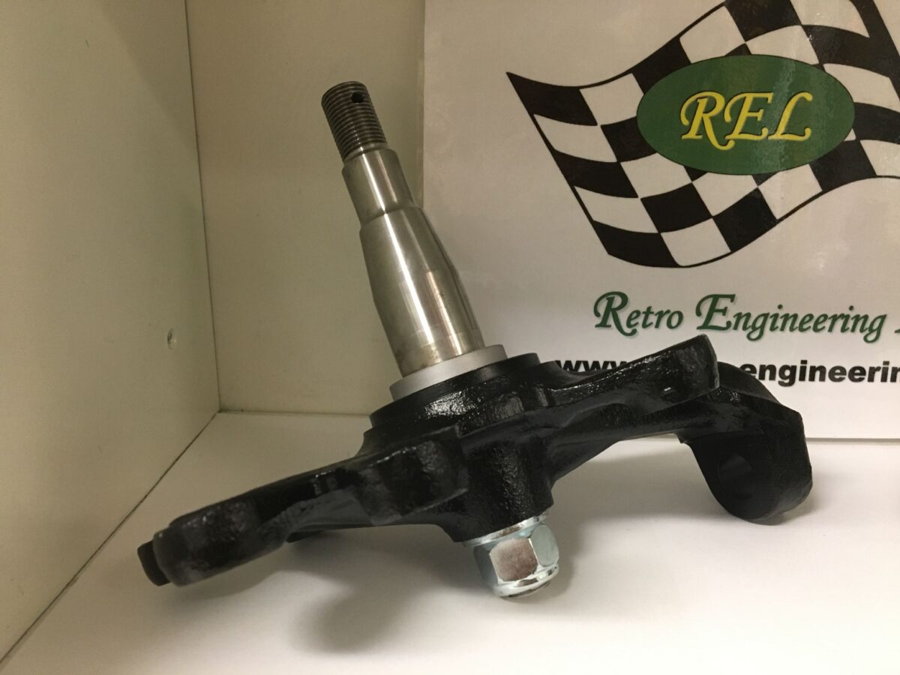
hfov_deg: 61.7
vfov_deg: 48.2
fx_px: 754
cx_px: 450
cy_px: 338
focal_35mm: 29
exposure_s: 1/33
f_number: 2.2
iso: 160
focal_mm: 4.15
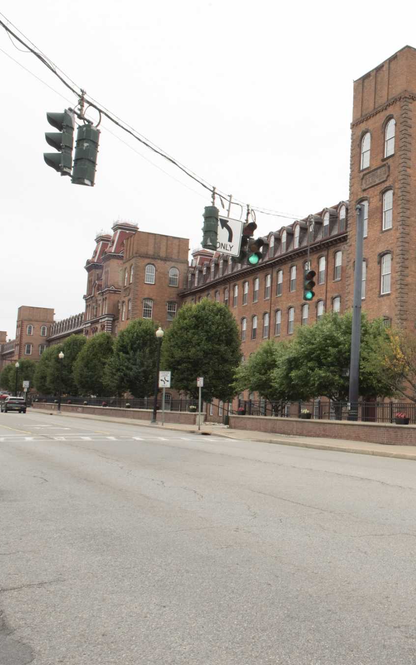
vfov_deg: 52.7
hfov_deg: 30.8
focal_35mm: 37
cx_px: 456
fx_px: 671
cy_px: 334
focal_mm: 24
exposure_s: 1/200
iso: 2000
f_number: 22
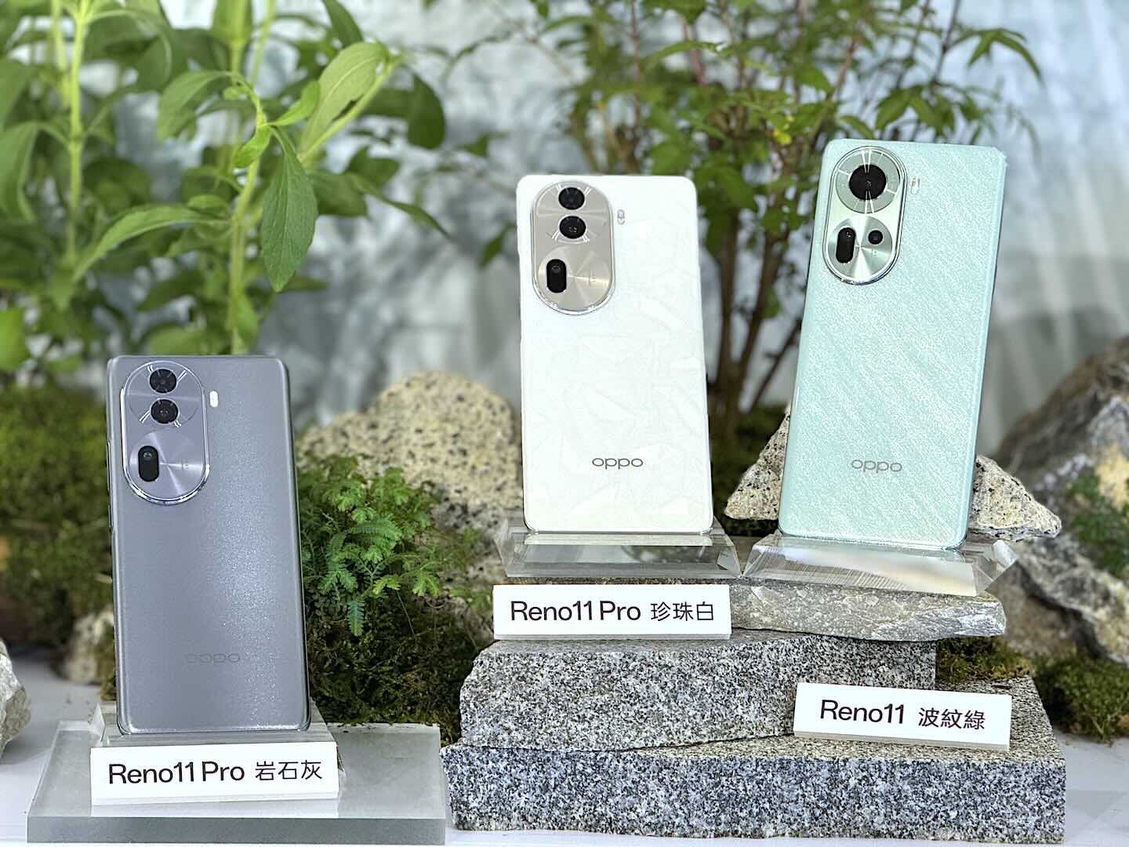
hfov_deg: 16.4
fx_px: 3914
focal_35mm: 120
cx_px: 564
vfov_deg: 12.3
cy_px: 424
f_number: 2.8
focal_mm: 15.66
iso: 200
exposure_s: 1/120
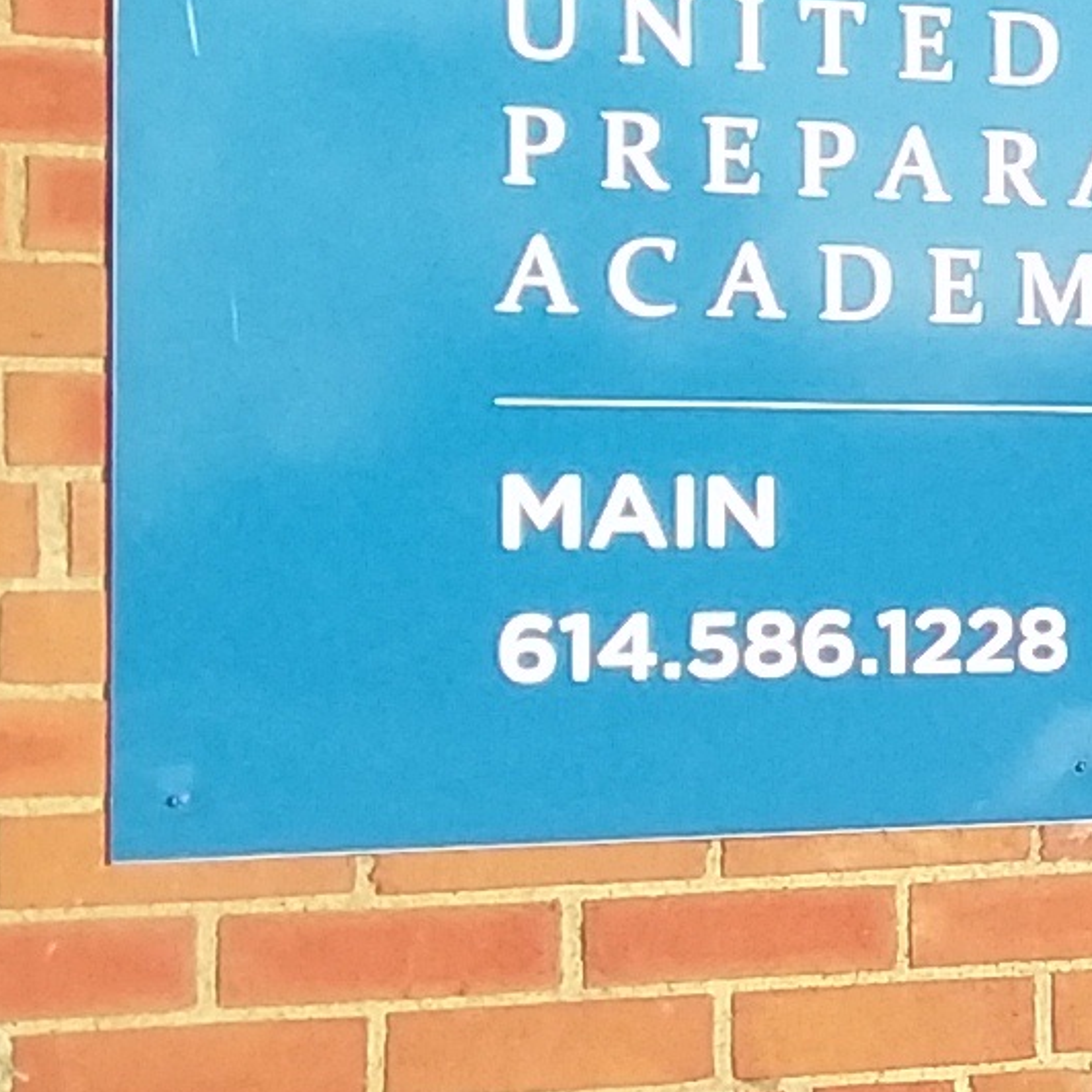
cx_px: 2498
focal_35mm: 124
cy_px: 591
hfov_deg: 11.8
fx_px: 4426
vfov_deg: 14.1
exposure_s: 1/536
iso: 40
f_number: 1.9
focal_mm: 2.47
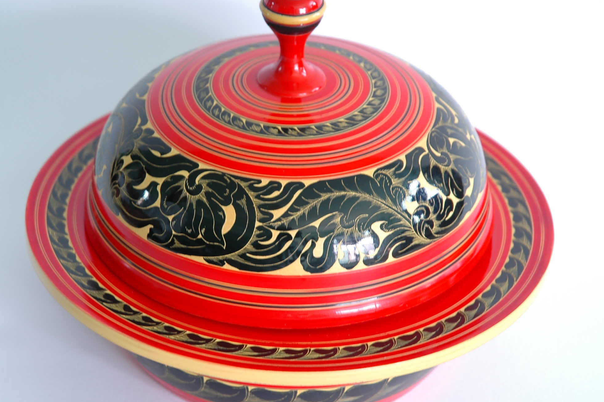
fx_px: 2313
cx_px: 262
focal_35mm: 138
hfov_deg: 14.9
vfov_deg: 9.9
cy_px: 217
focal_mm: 70
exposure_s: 1/15
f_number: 4.5
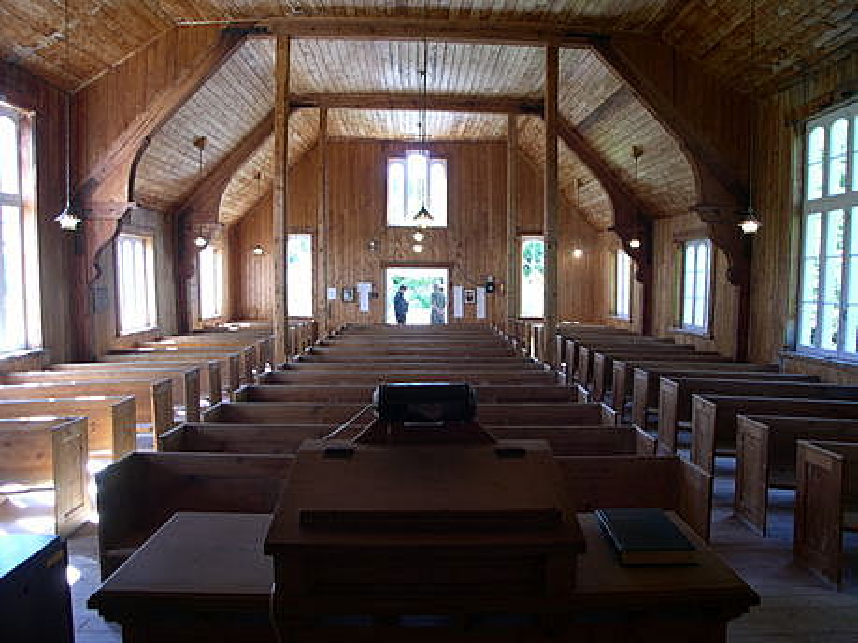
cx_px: 429
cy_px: 322
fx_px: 942
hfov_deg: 49.0
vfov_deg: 37.7
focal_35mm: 38
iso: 100
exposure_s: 1/24.5
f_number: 2.8
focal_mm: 8
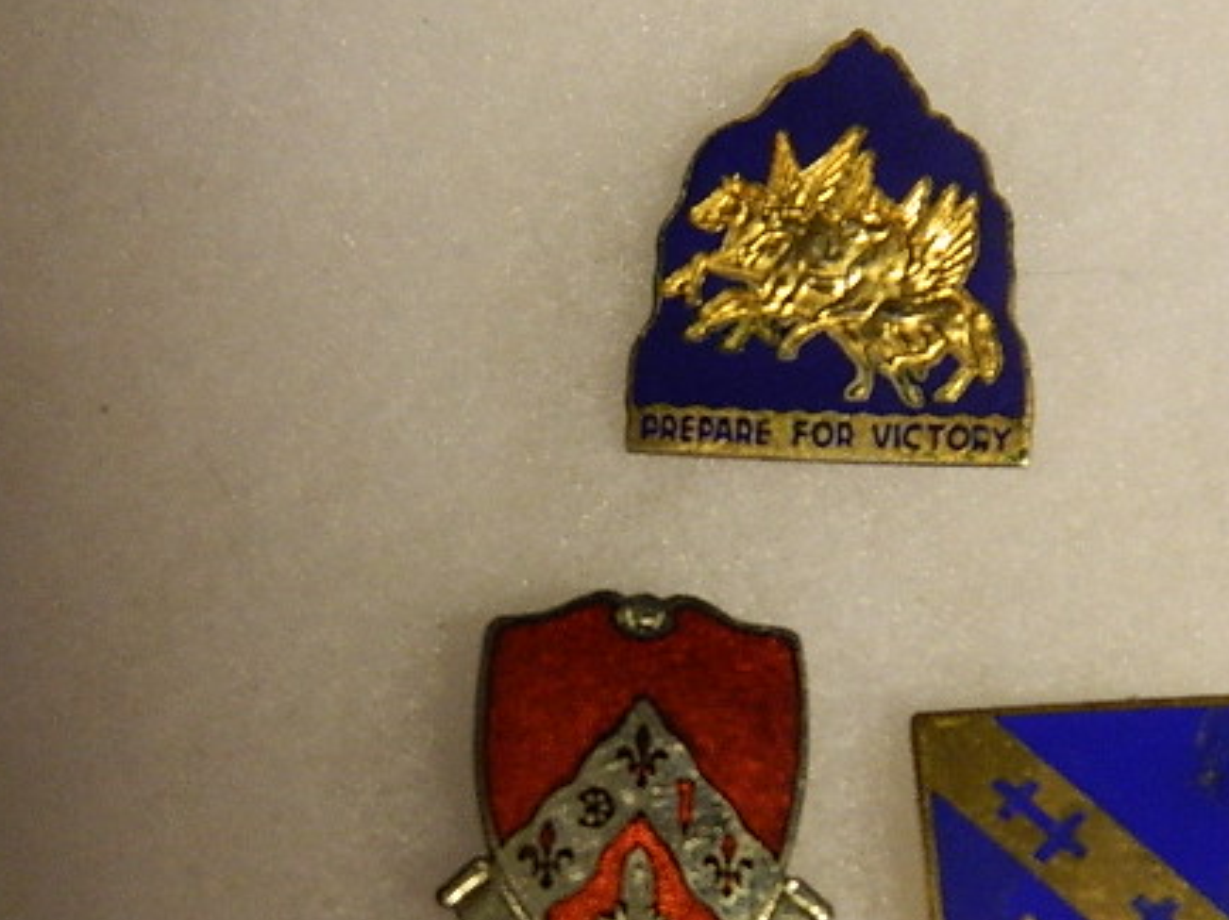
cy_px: 558
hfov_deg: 15.9
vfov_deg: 11.9
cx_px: 867
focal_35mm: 124
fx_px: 4400
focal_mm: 15.1
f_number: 4.2
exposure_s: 1/30
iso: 400
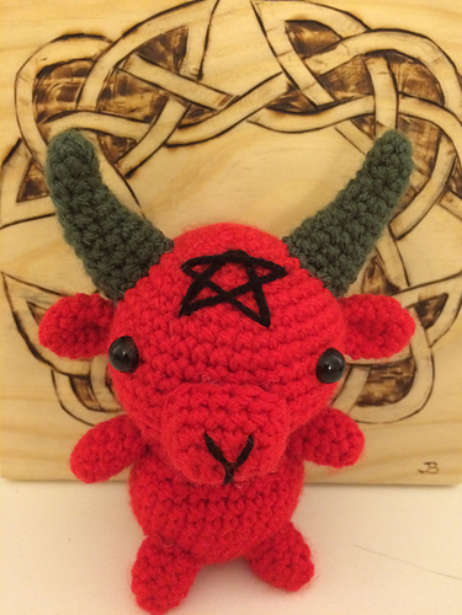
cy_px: 308
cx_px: 231
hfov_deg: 48.2
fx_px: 516
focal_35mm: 29
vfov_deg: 61.7
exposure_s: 1/17
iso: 320
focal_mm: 4.15
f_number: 2.2
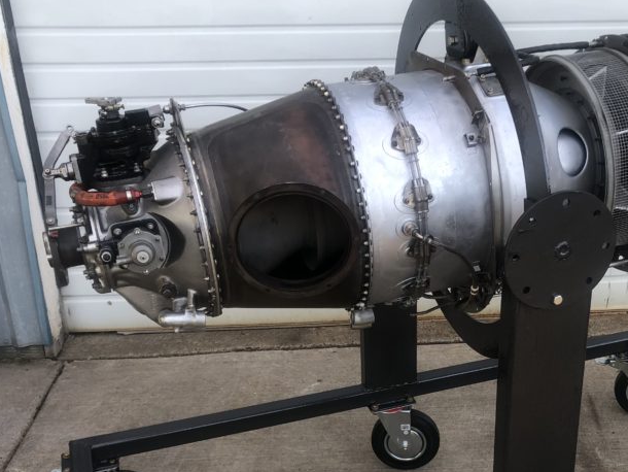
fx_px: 853
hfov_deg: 39.9
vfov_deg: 30.6
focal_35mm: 47
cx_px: 422
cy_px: 327
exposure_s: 1/120
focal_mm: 3.99
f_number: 1.8
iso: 25
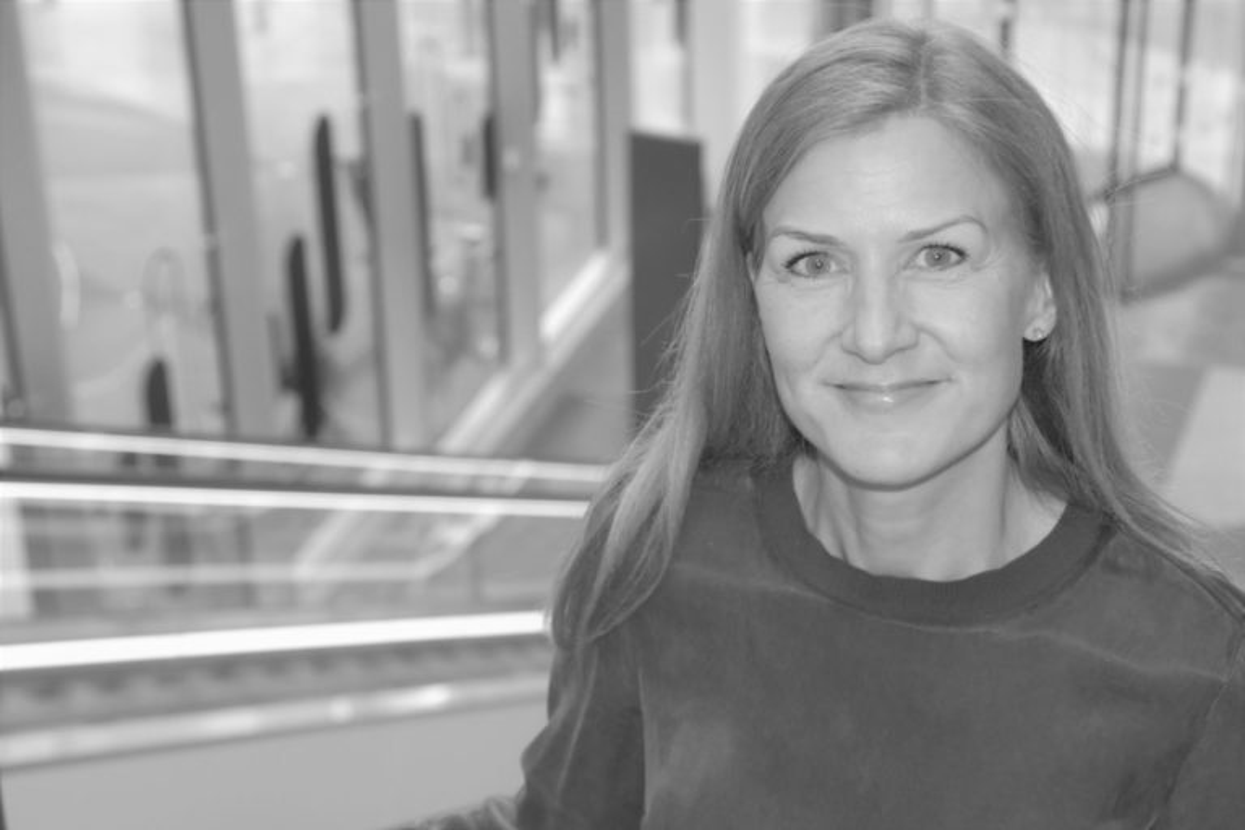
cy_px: 415
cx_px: 622
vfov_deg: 16.6
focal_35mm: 82
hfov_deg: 24.6
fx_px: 2853
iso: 2000
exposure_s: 1/160
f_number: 6.3
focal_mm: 55
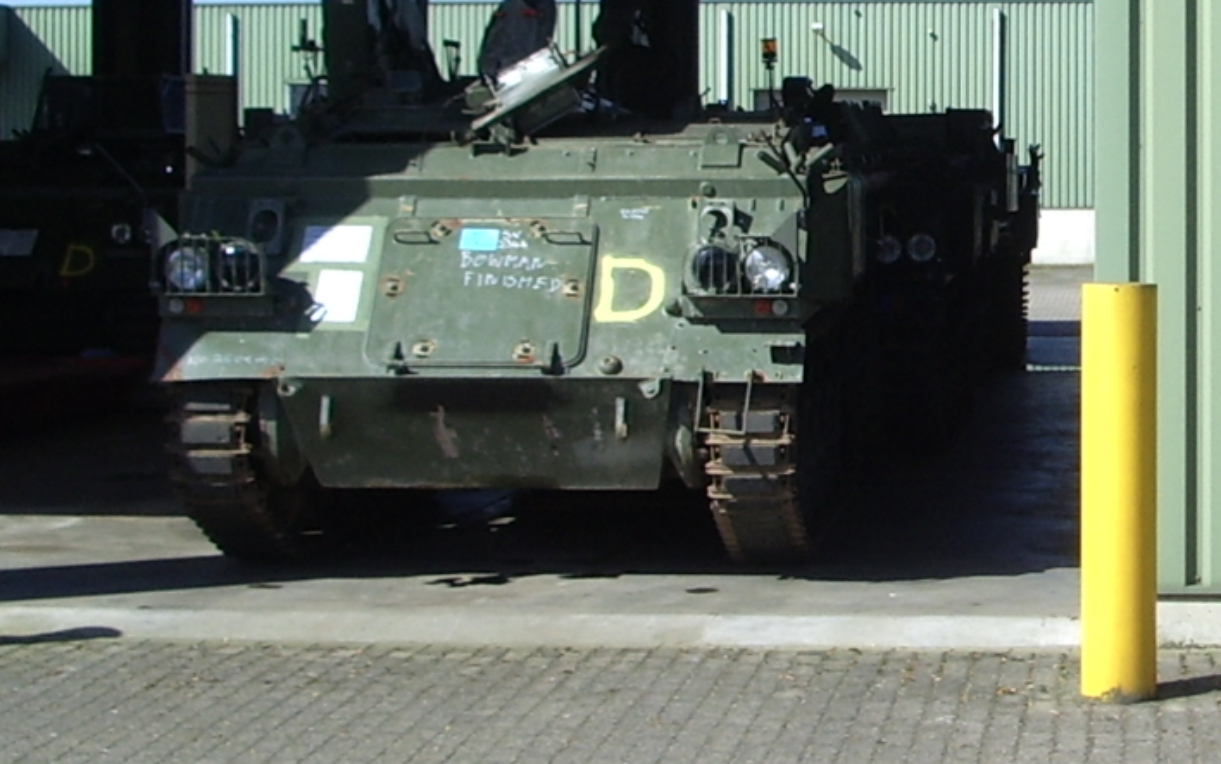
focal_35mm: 91
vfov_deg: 14.4
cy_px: 300
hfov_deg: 22.3
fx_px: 3029
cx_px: 1078
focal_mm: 5.8
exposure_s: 1/250
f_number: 4.3
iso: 50
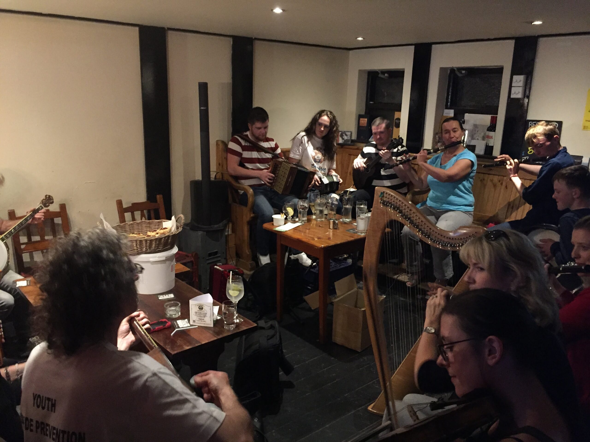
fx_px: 494
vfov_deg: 48.2
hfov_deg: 61.7
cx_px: 295
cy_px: 221
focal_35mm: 29
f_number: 2.2
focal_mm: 4.15
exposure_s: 1/17
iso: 500
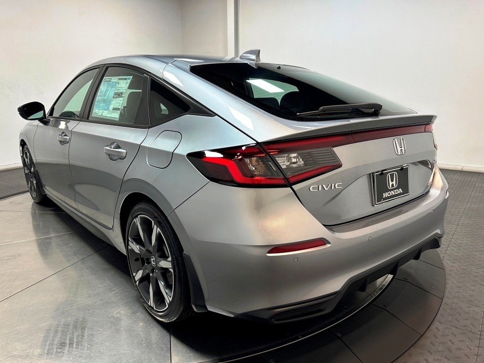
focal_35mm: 26
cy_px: 193
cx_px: 236
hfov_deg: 67.3
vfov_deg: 53.0
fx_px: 364
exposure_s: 1/60
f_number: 1.78
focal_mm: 6.86
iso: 250
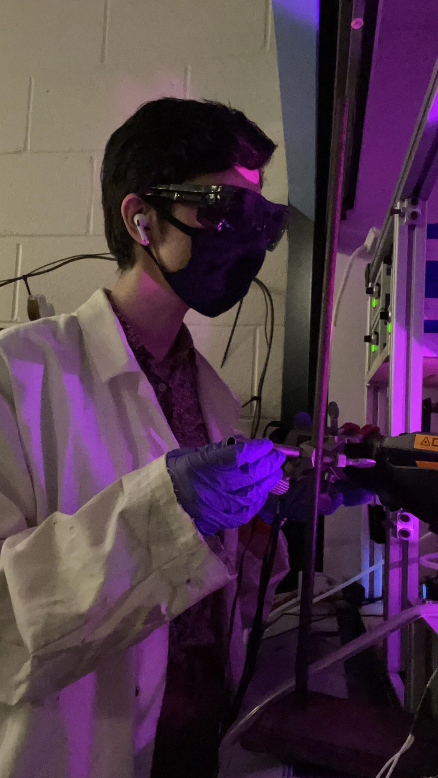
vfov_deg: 59.5
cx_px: 161
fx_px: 681
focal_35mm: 33
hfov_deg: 35.4
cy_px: 392
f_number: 2.2
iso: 800
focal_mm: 2.71
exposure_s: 1/15
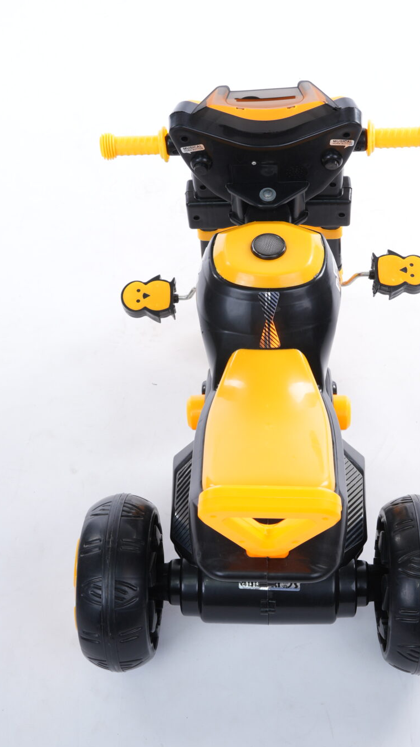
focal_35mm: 49
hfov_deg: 24.4
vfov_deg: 42.1
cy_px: 363
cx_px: 253
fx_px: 970
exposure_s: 1/125
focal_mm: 28
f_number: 9
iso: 160
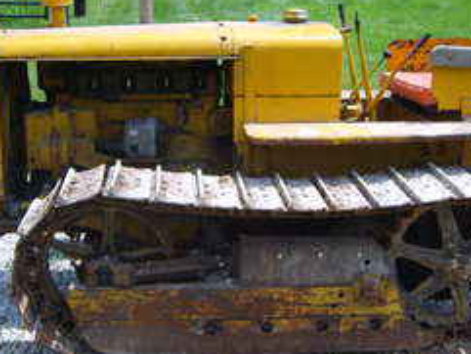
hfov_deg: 38.1
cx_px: 256
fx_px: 681
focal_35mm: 50
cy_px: 151
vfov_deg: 29.1
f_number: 2.8
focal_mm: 7.4
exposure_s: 1/750
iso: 50
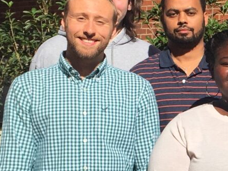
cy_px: 142
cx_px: 305
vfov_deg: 10.9
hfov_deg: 14.0
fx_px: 889
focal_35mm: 135
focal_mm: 4.15
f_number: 2.2
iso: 32
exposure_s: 1/2639
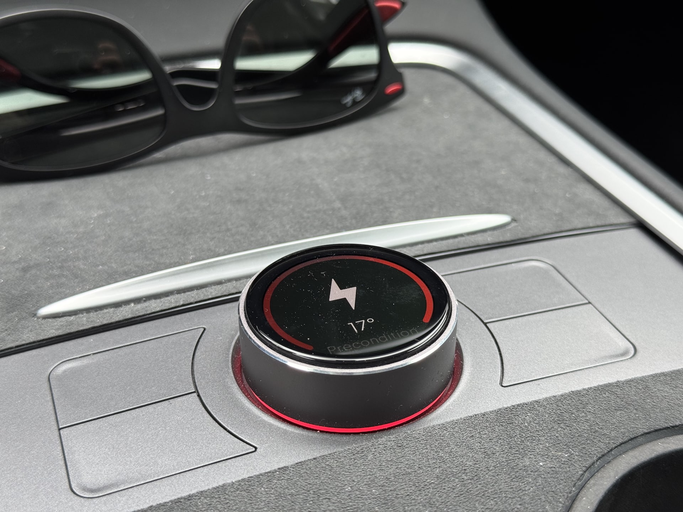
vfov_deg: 30.3
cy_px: 256
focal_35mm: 48
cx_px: 342
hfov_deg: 39.7
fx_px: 947
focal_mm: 6.76
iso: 64
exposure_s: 1/296
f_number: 1.78
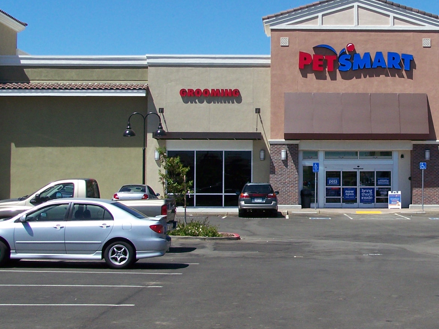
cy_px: 98
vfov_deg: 17.5
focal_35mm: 84
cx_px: 342
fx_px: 1066
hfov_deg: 23.0
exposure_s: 1/800
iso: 80
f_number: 4
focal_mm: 8
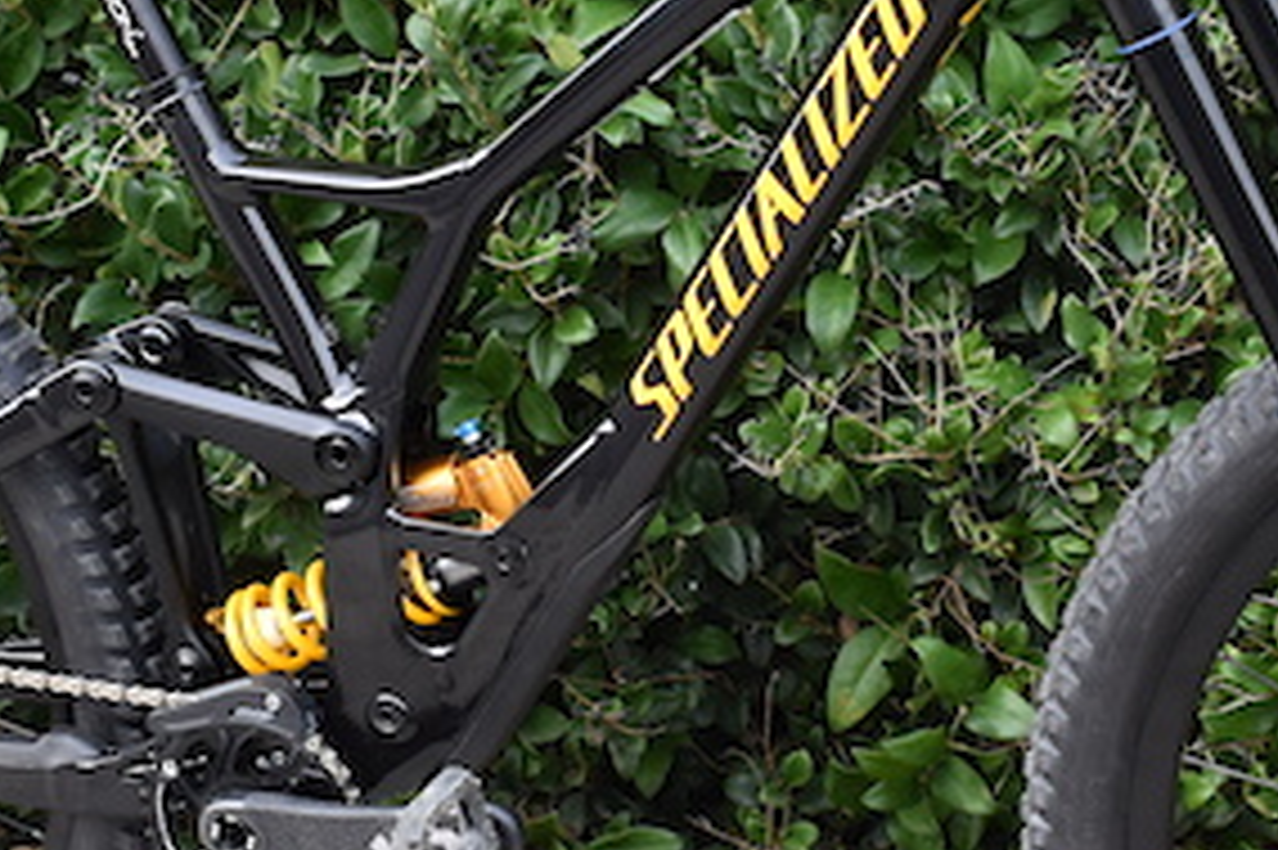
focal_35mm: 110
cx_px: 783
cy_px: 465
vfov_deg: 12.4
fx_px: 3903
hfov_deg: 18.6
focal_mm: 26
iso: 400
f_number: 6.3
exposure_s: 1/160
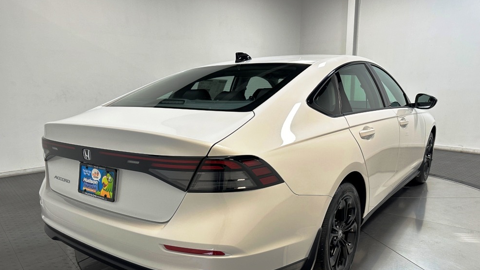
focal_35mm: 27
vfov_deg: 42.3
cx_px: 234
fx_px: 344
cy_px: 180
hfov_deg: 69.8
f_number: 1.78
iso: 160
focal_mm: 6.86
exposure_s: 1/60
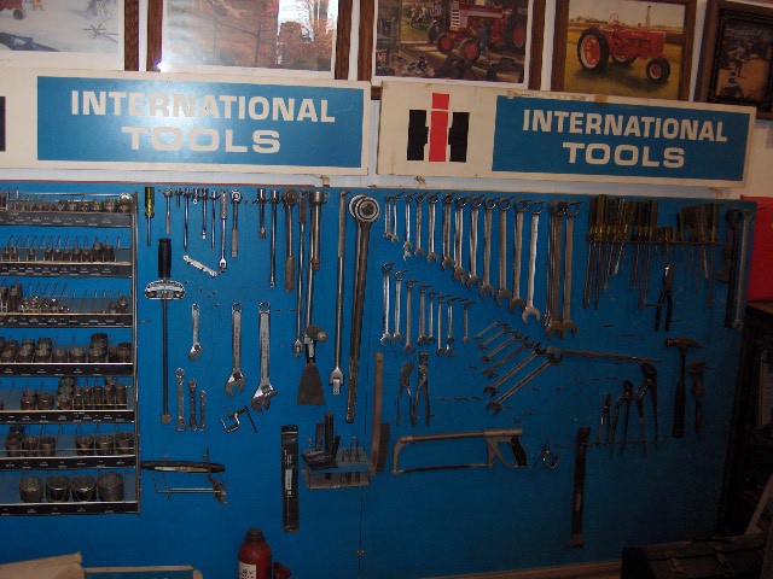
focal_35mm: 39
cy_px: 290
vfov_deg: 36.8
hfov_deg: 47.9
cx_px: 386
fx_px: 871
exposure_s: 1/60
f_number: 2.8
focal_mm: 8
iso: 100
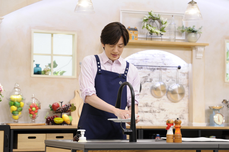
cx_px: 114
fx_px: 699
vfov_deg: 12.4
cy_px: 76
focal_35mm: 110
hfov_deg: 18.6
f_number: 5
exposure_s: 1/125
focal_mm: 110
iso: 1600
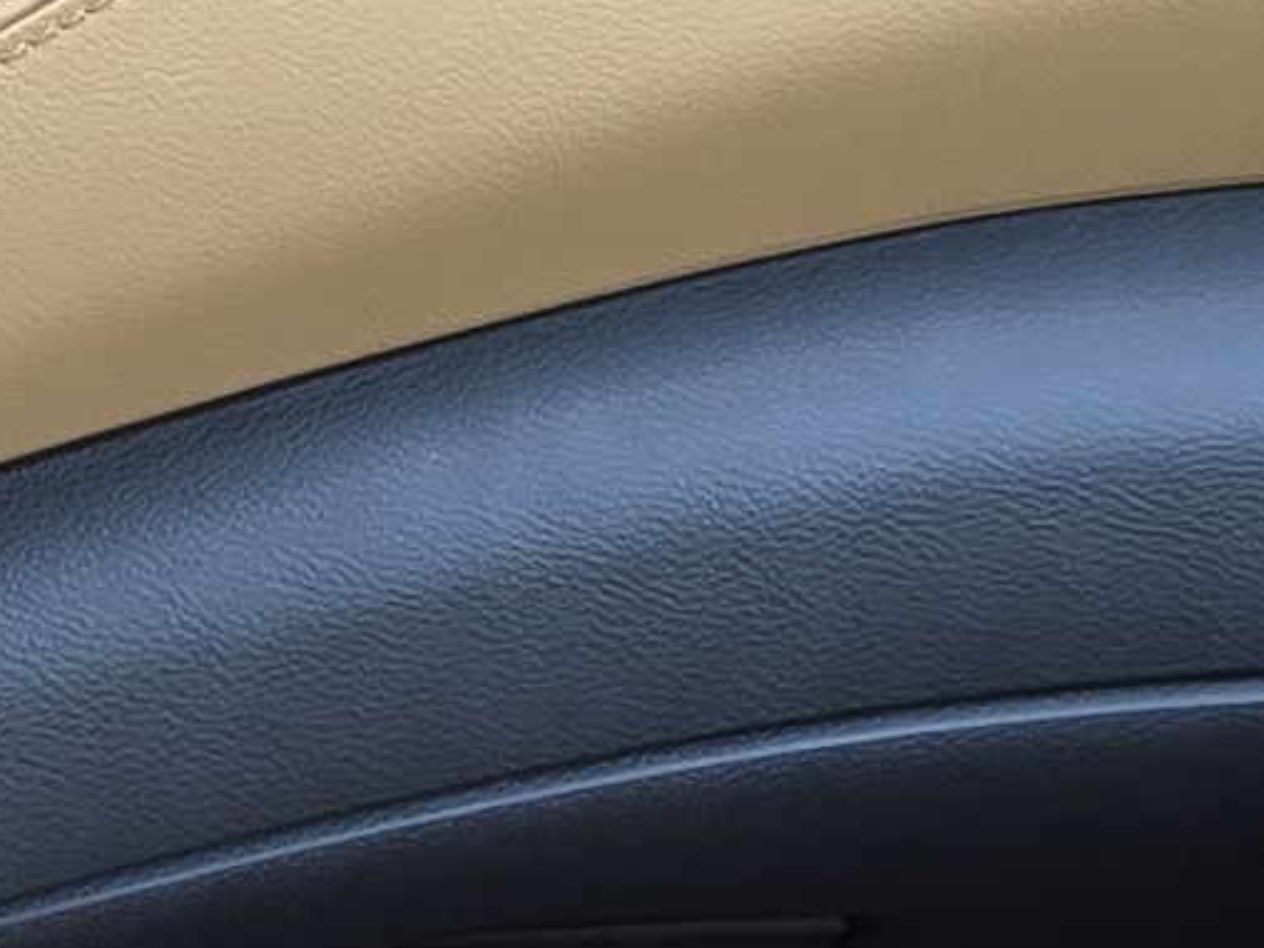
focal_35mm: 181
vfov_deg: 7.5
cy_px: 2468
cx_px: -1568
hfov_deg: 9.8
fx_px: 6609
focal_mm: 6.3
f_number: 1.7
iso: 32
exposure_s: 1/180
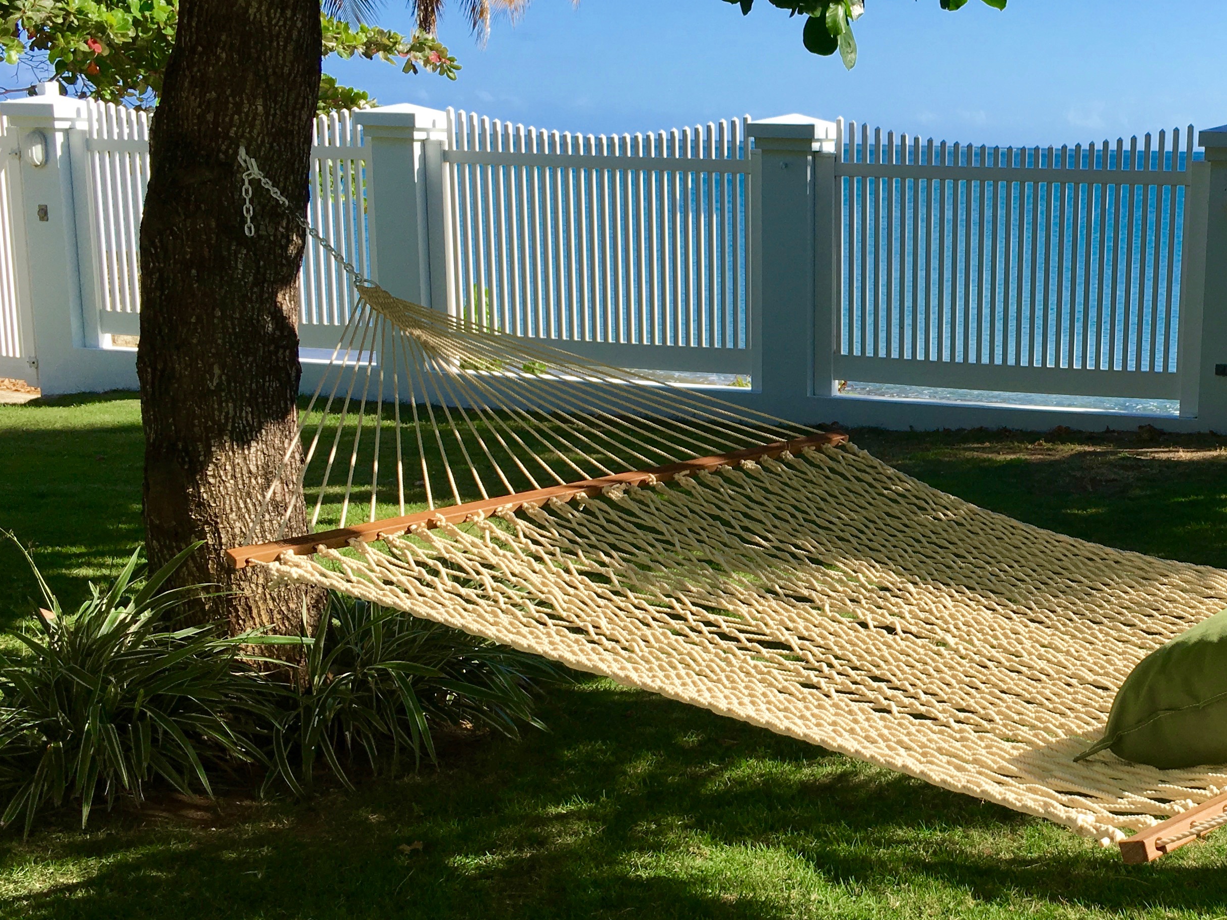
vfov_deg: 30.3
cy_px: 492
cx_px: 988
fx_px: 1701
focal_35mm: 48
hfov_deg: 38.1
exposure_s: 1/1282
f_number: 2.2
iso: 25
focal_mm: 4.15
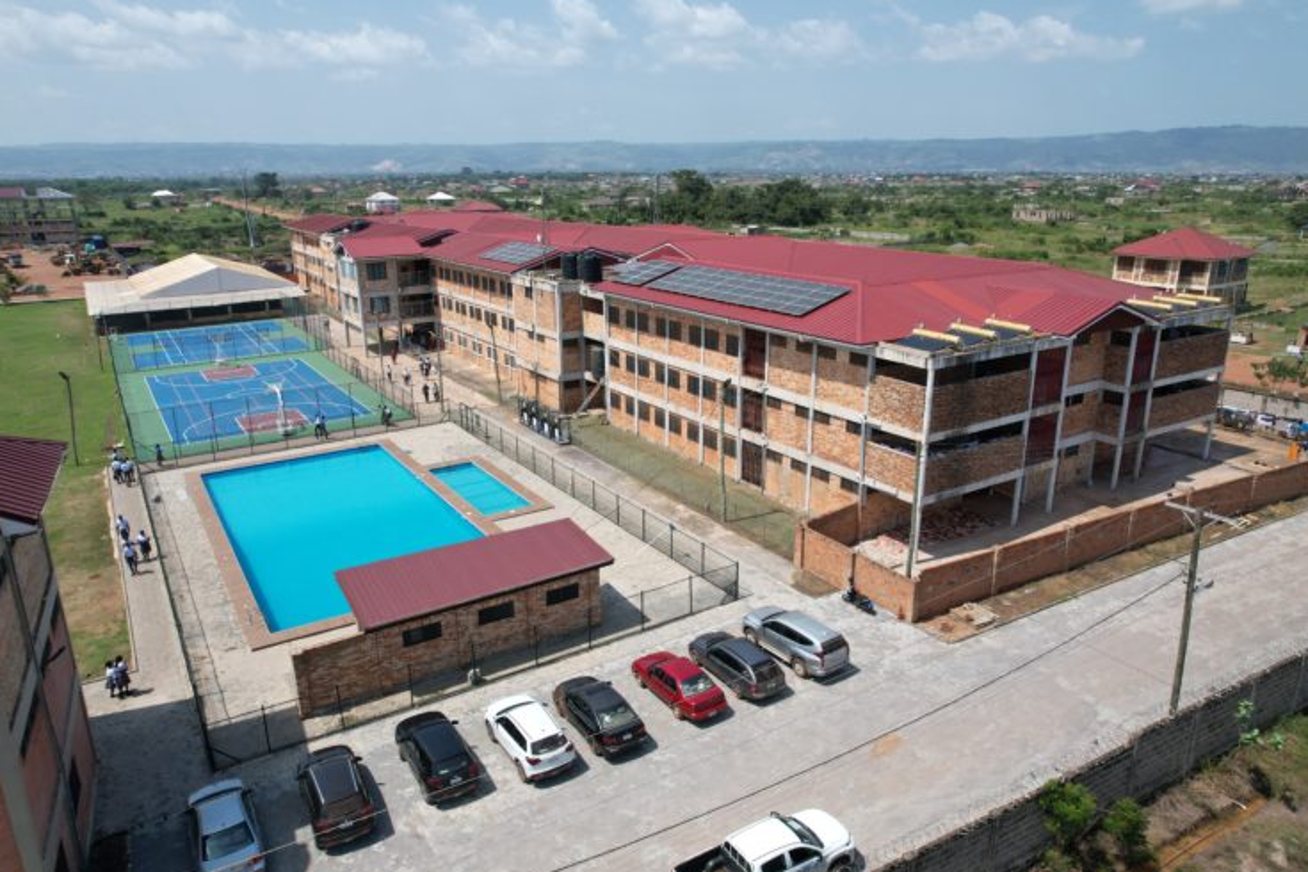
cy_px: 441
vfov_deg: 55.1
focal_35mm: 23
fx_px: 836
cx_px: 669
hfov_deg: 76.1
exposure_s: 1/2000
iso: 100
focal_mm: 8.38
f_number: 2.8
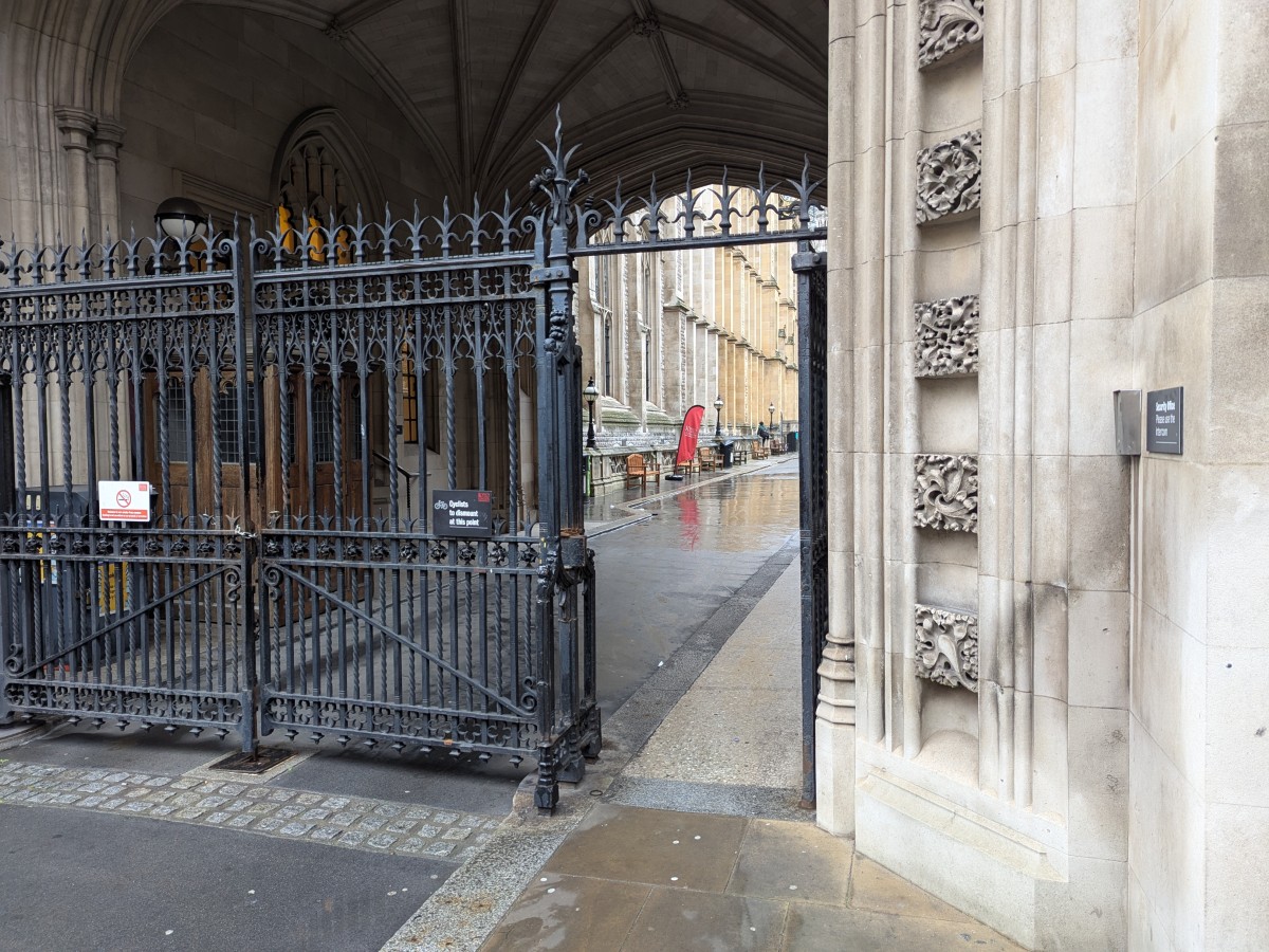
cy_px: 476
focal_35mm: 24
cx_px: 634
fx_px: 880
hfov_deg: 71.6
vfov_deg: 56.8
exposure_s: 1/23.8
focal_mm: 6.81
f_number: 1.85
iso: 90
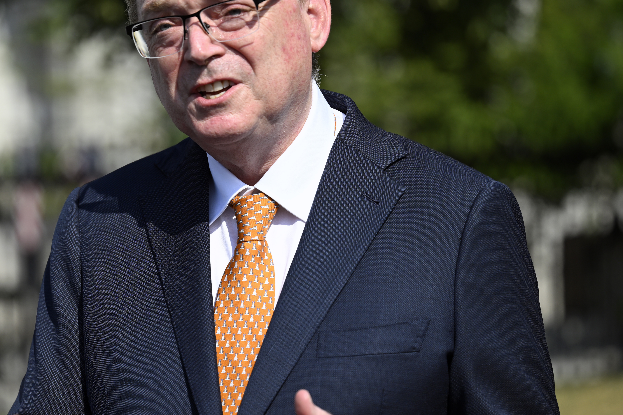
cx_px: 145
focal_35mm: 157
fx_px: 2717
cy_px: 248
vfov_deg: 8.7
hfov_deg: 13.0
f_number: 2.8
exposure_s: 1/2000
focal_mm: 88
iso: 100
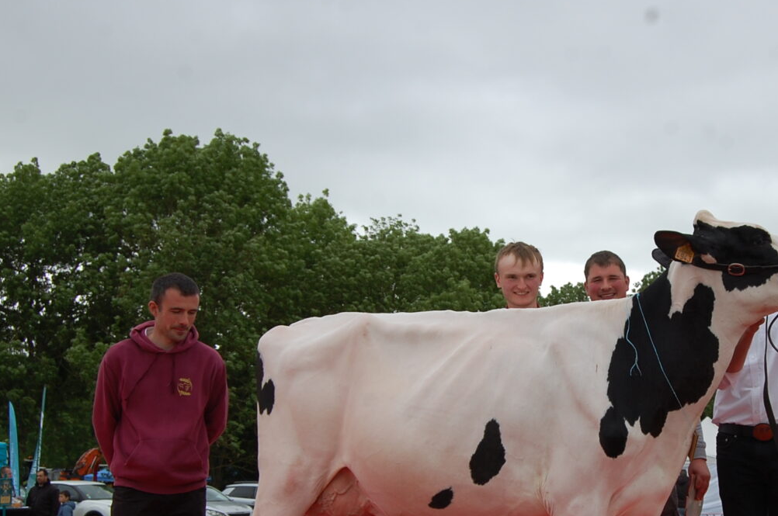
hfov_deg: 29.0
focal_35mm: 69
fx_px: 1489
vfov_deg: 19.6
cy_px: 360
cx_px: 557
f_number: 7.1
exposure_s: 1/200
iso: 200
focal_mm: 30
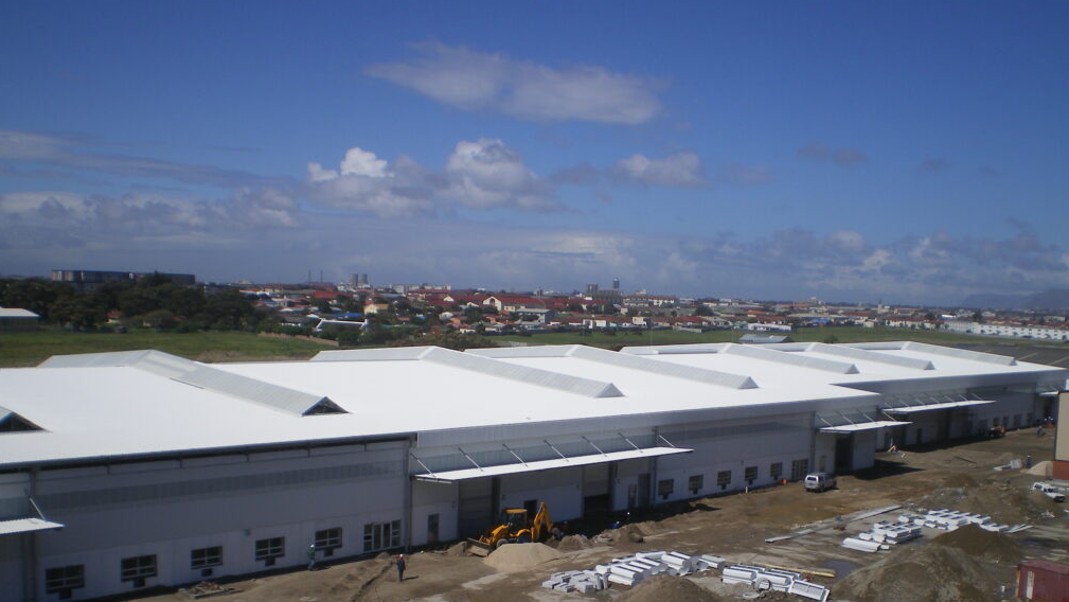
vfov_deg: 28.2
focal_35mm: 42
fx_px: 1191
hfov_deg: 48.3
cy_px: 393
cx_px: 528
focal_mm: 6.3
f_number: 4.6
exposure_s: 1/800
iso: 64
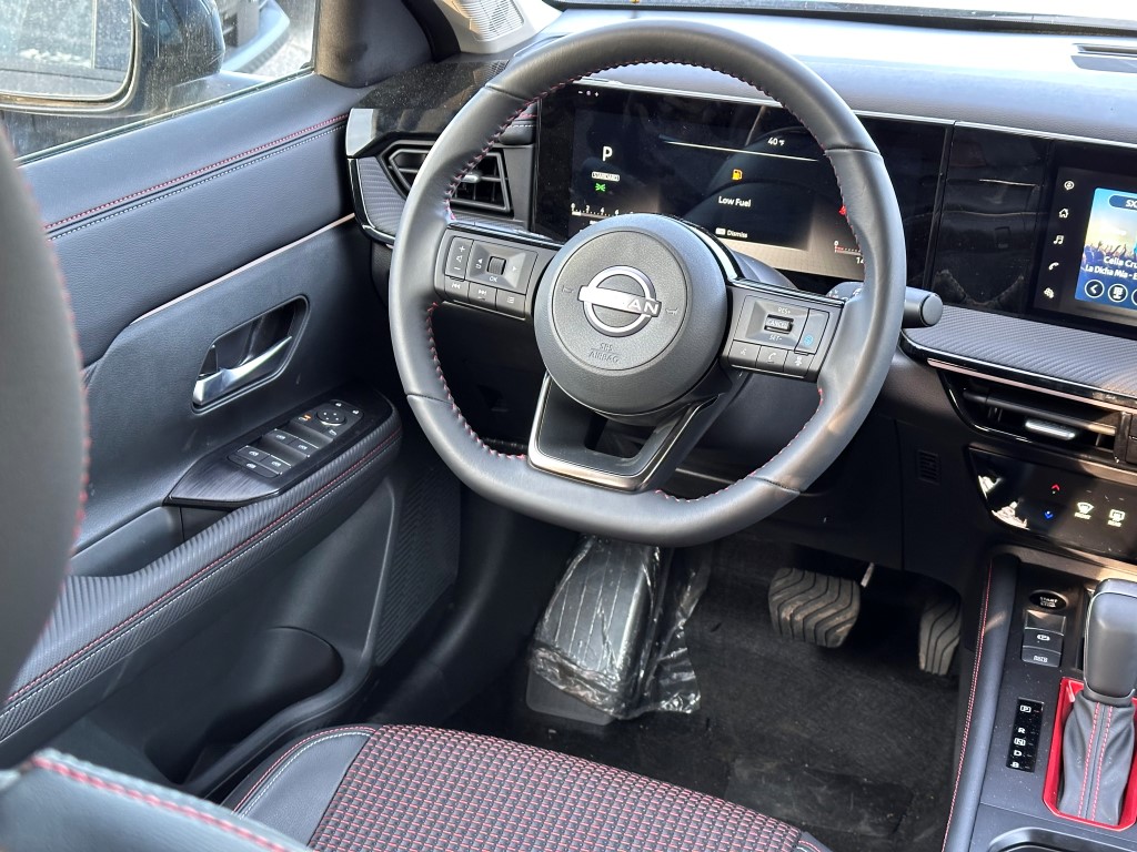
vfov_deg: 30.3
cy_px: 426
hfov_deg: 39.7
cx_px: 568
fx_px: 1577
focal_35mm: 48
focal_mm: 6.86
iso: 250
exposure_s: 1/60
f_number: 1.78
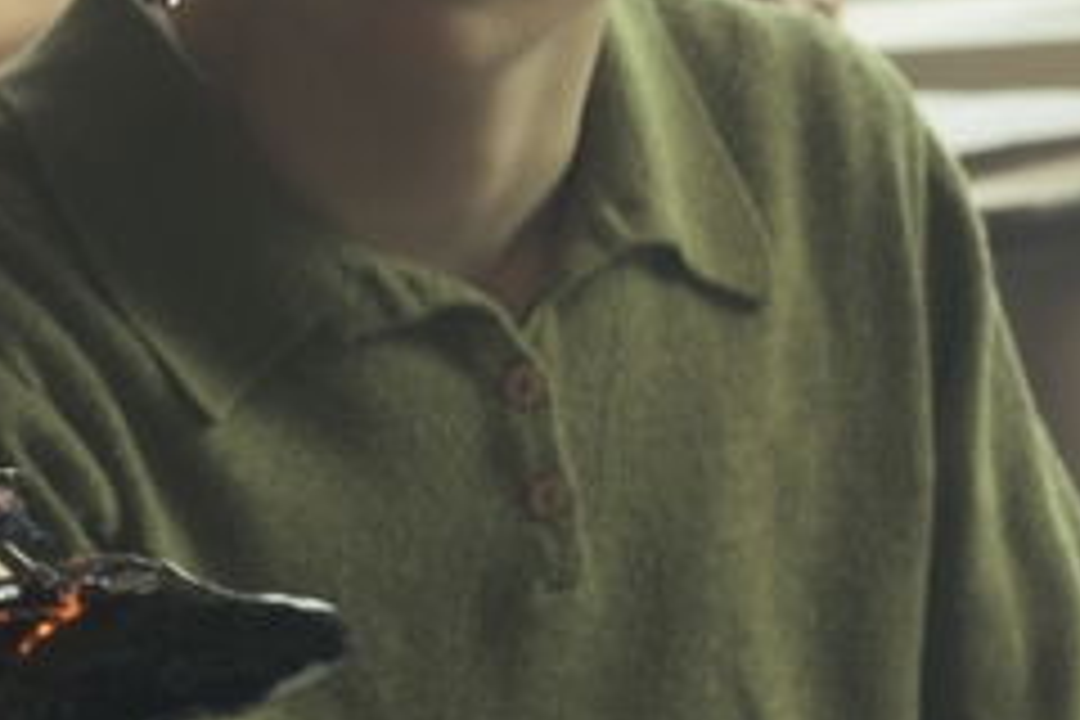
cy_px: -68
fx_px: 16829
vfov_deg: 2.4
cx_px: -1386
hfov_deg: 3.6
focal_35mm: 561
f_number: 4.5
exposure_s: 1/50
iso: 125
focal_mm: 56
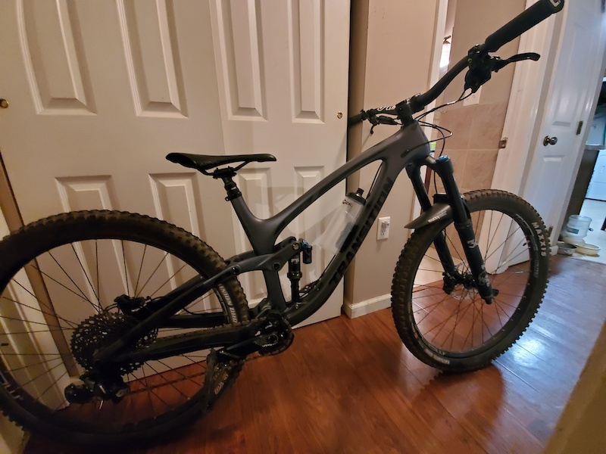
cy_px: 227
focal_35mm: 13
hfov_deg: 106.2
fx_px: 228
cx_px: 303
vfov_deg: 89.9
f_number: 2.2
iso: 1000
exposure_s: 1/14
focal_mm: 1.8
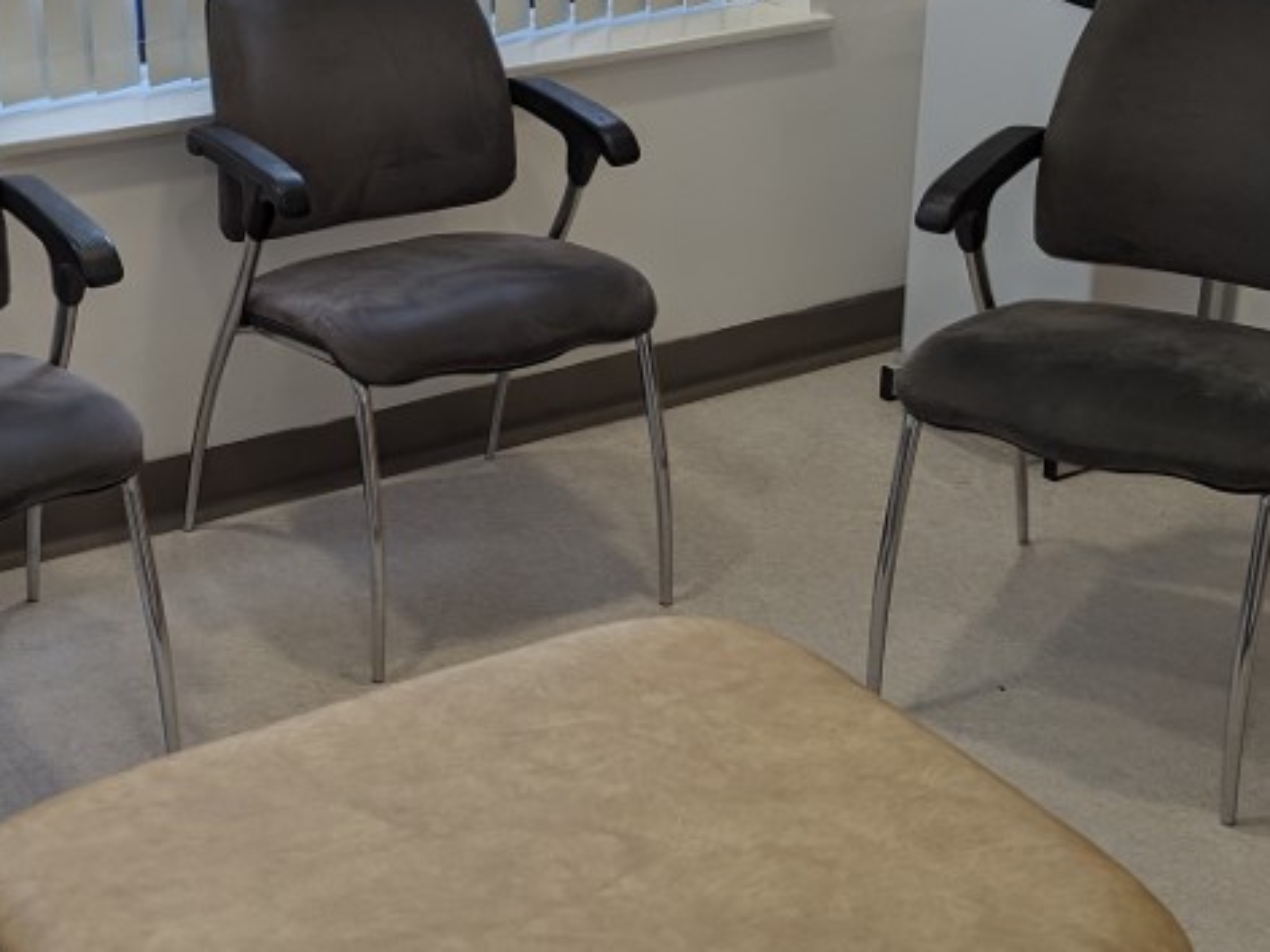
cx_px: 484
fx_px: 2238
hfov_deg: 31.6
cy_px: 449
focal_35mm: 61
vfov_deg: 24.0
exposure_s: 1/72.7
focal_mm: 6.81
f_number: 1.85
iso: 50
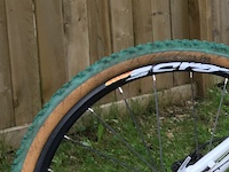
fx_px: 767
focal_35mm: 116
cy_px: 112
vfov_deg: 12.8
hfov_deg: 14.3
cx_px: 453
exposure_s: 1/60
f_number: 2.2
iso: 32
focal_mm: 4.15
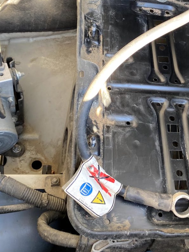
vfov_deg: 37.7
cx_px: 152
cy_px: 82
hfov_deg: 28.5
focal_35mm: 50
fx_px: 364
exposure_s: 1/122
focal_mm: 4.25
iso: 80
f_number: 1.8
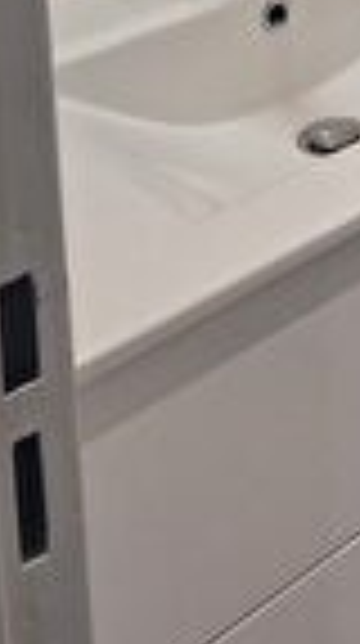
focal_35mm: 92
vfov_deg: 20.0
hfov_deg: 11.2
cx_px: 837
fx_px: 1568
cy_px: -322
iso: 50
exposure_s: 1/50
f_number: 1.8
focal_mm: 5.54
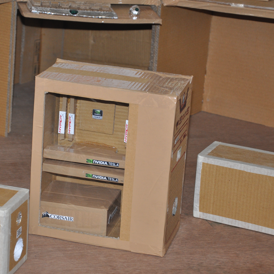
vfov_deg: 14.7
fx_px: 1066
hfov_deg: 14.6
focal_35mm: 119
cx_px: 104
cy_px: 137
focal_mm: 62
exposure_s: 1/60
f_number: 5.3
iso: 640
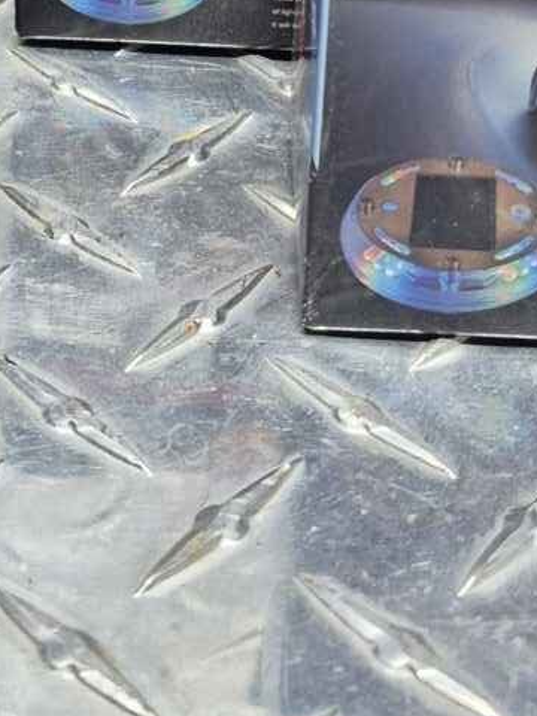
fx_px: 1903
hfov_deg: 16.0
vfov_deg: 18.9
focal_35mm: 92
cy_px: -345
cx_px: 113
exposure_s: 1/120
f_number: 1.8
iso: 250
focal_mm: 5.4
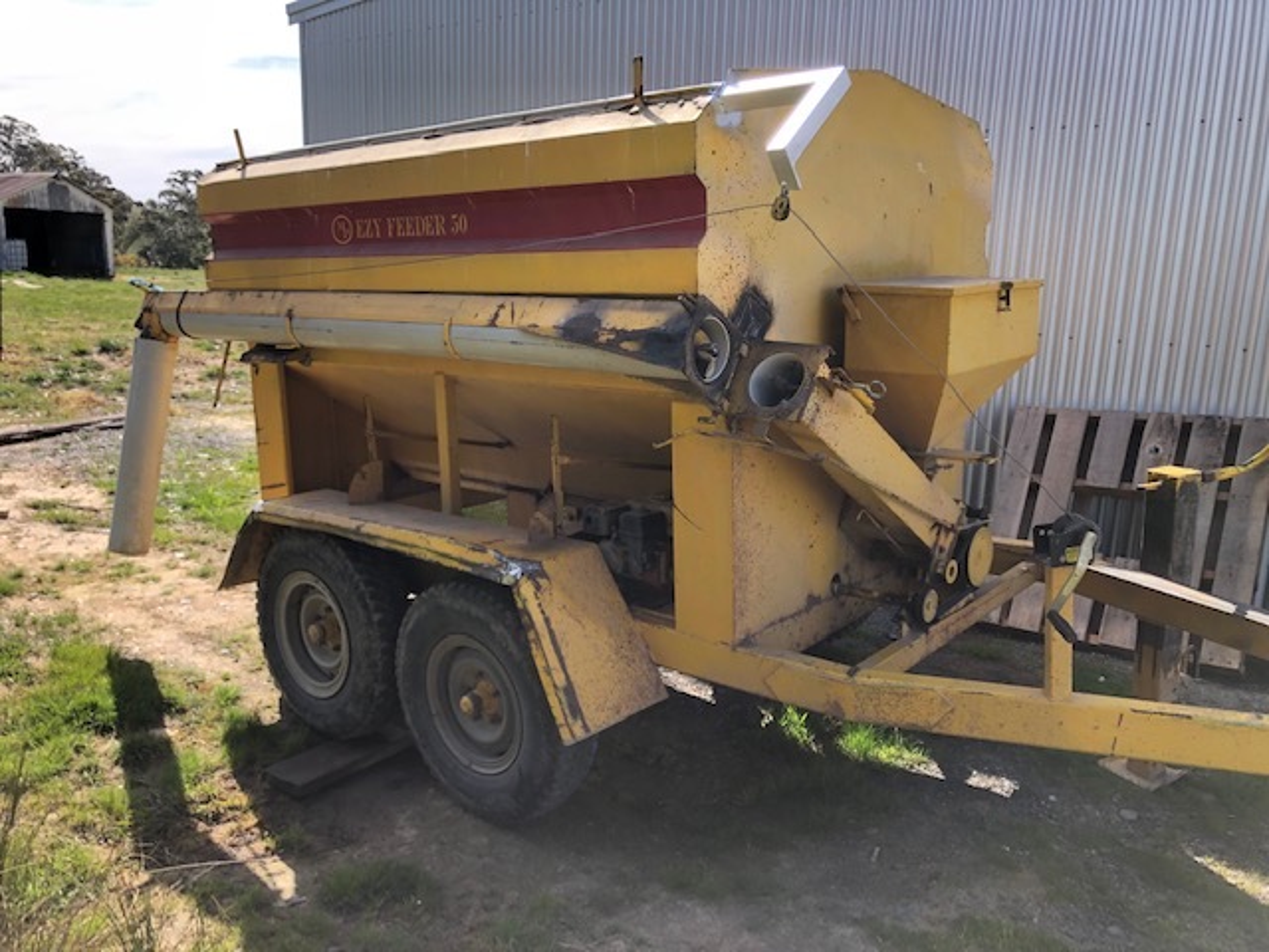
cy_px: 476
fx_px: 1026
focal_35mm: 28
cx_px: 634
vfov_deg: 49.7
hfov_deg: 63.4
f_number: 1.8
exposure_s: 1/500
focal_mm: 3.99
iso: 20
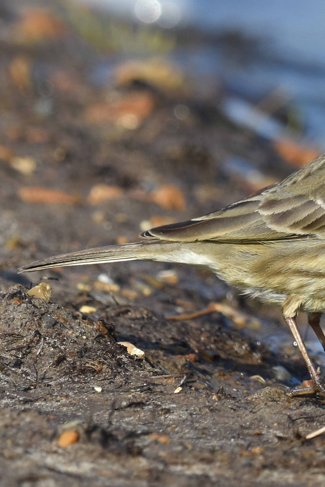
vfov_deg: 1.8
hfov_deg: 1.2
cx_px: 361
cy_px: 244
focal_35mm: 1126
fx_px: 15247
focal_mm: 500
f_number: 5.6
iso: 320
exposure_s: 1/1250
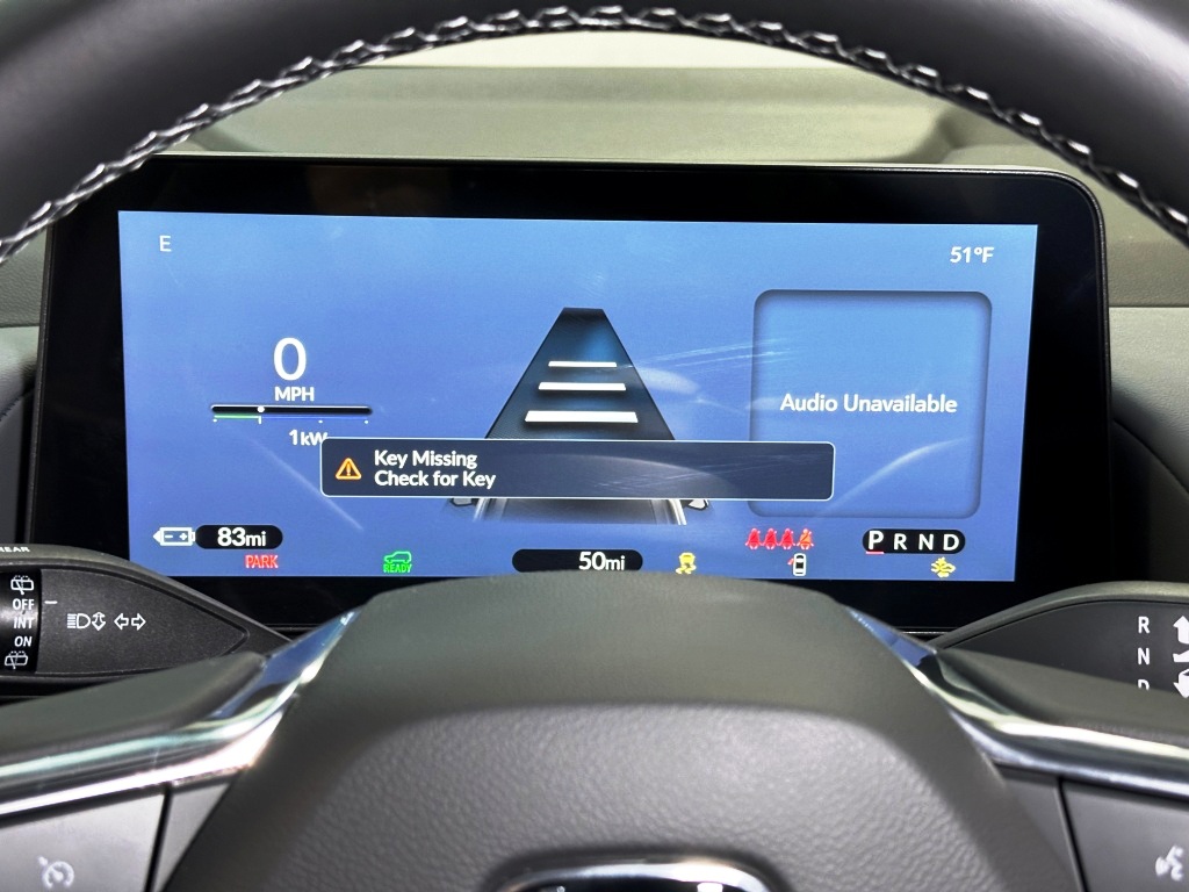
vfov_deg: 30.3
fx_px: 1649
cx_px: 594
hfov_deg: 39.7
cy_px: 446
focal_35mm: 48
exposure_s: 1/40
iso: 320
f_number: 1.78
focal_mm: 6.86
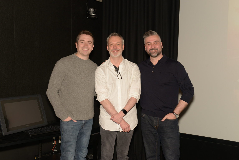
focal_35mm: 45
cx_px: 120
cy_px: 80
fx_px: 299
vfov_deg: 29.9
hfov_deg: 43.6
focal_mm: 45
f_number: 8
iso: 400
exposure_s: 1/60
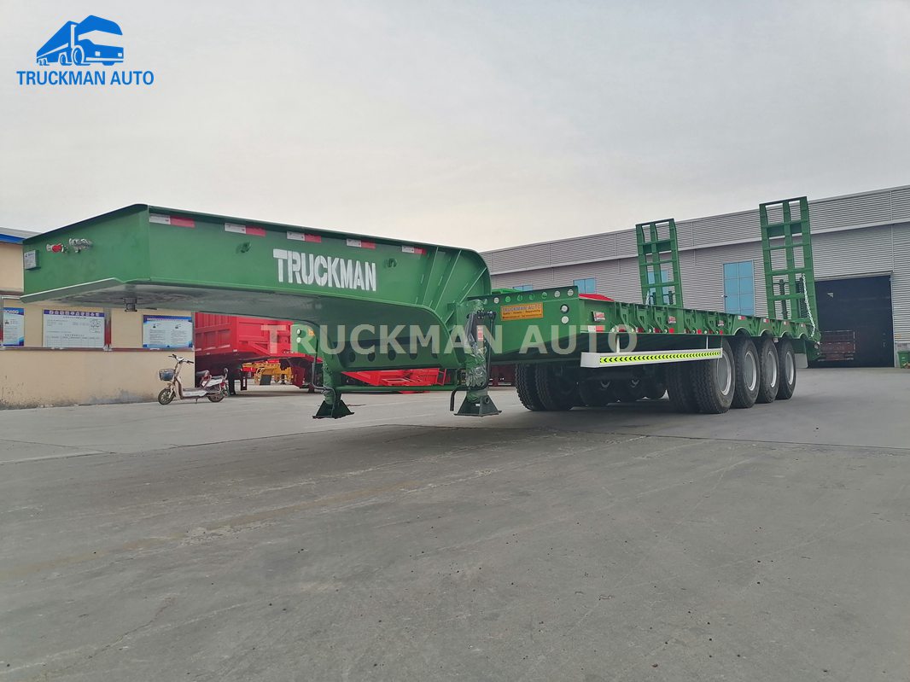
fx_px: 710
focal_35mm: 27
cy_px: 341
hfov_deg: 65.3
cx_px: 455
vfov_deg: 51.3
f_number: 1.8
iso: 100
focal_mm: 5.3
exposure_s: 1/120
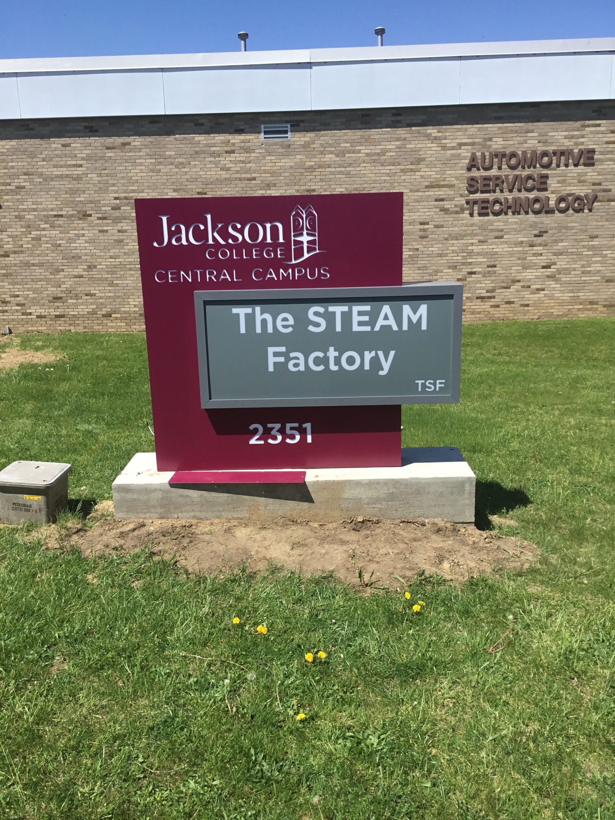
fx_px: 734
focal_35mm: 31
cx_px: 308
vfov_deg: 58.4
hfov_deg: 45.4
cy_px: 410
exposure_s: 1/1508
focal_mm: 3.3
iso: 25
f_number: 2.4
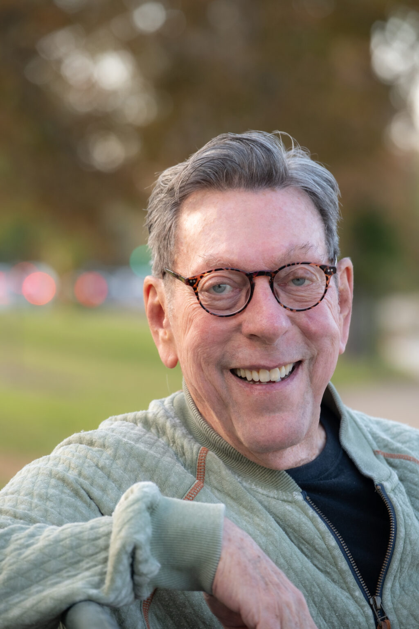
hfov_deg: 6.5
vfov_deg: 9.8
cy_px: 314
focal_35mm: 210
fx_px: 3666
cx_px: 210
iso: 400
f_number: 4.5
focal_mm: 140
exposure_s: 1/320
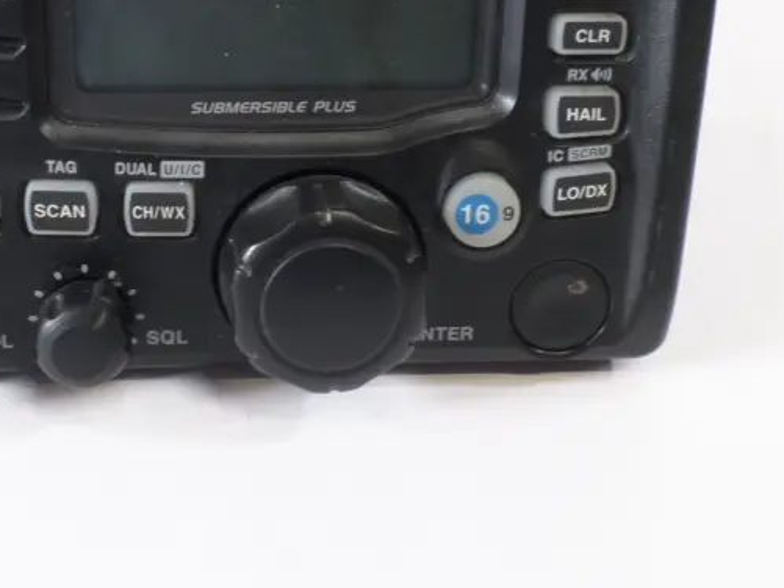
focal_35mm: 45
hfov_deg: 41.2
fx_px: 1019
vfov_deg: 31.4
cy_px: 124
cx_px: 231
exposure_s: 1/30
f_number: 2.5
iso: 100
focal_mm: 4.5
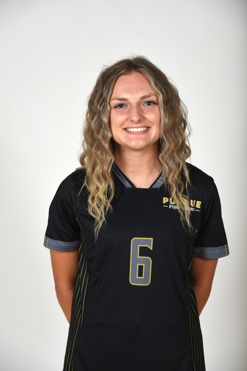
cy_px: 186
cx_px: 124
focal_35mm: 70
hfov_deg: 19.5
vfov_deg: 28.8
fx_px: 720
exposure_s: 1/200
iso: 200
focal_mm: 70
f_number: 4
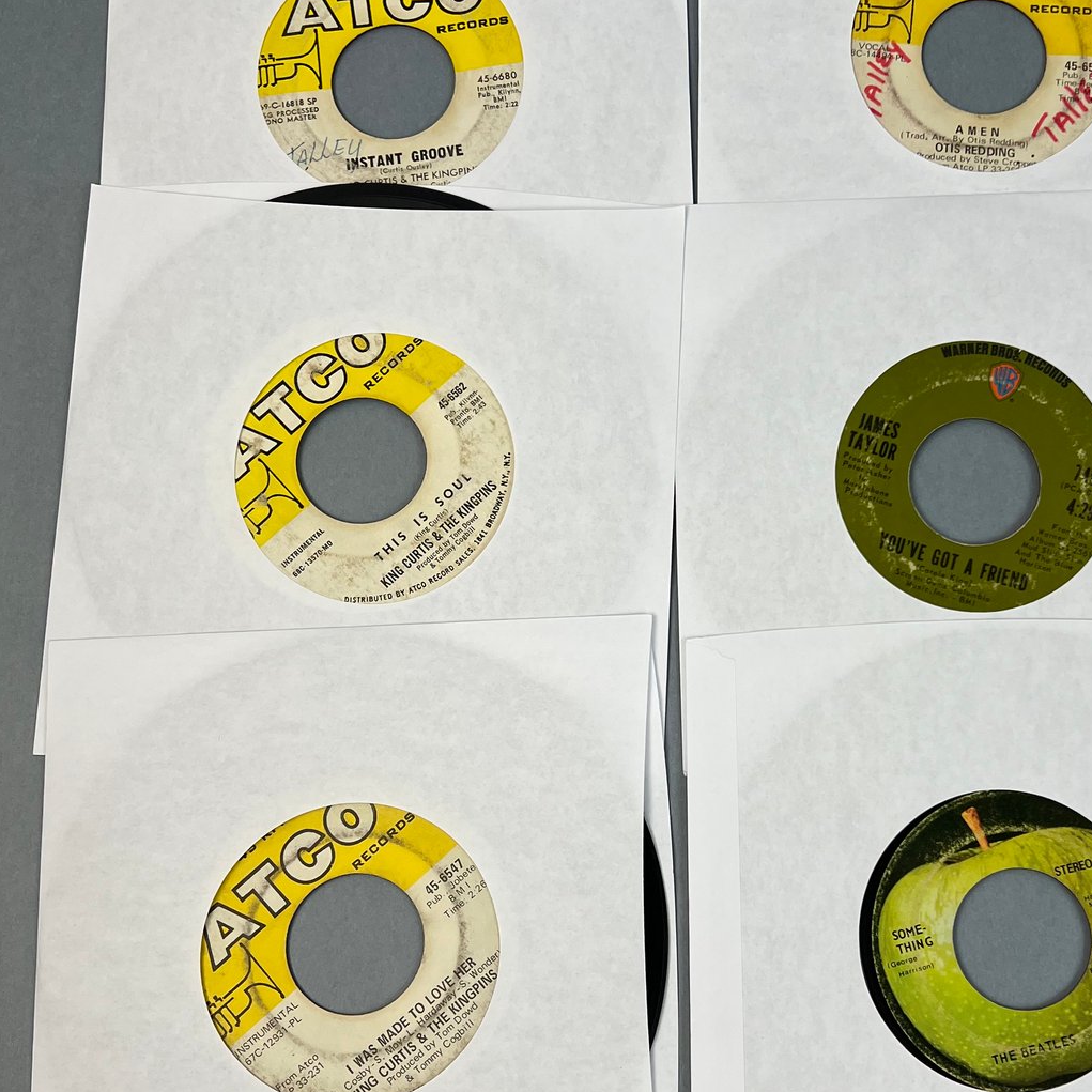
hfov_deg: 37.3
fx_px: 1606
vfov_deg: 37.5
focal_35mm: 45
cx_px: 694
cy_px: 598
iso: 50
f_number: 1.5
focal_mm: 5.7
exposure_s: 1/381
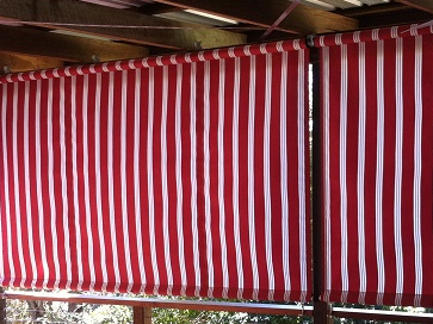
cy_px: 256
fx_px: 938
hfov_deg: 25.9
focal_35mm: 75
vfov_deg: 19.4
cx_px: 264
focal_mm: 3.85
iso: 100
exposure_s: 1/100
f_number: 2.8
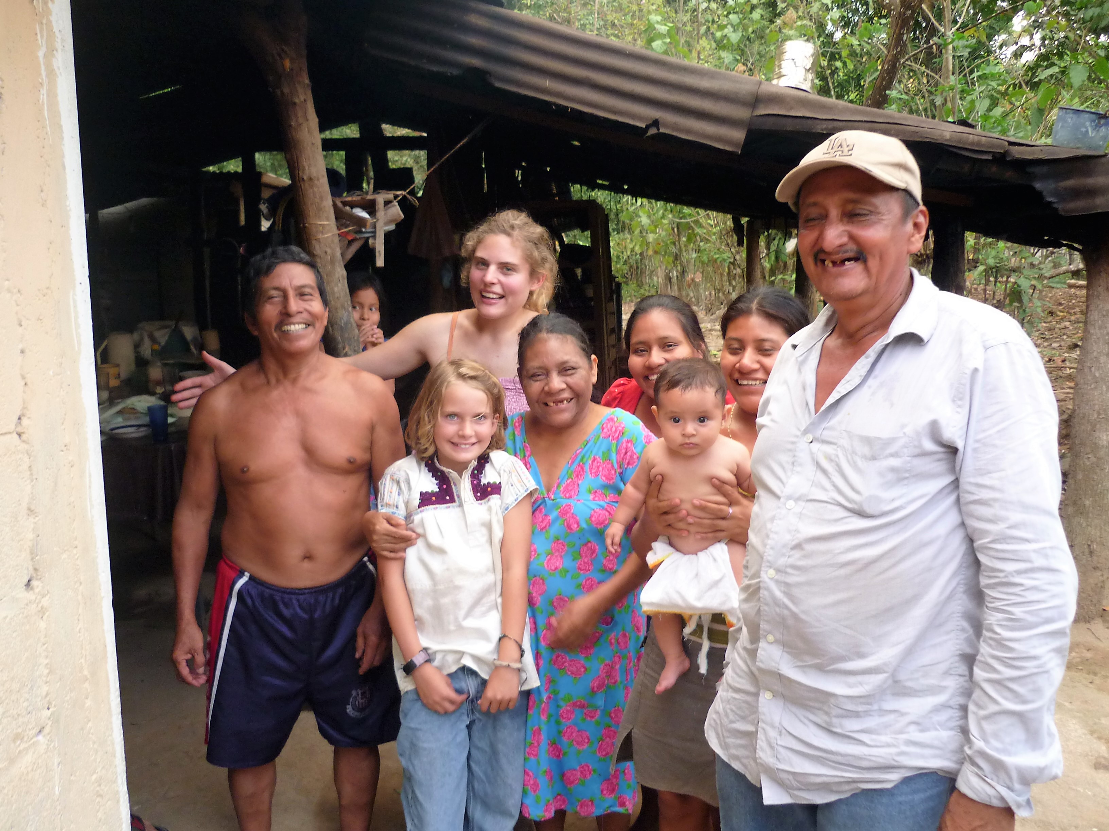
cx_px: 554
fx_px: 1057
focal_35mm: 33
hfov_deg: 55.4
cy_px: 416
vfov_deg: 42.9
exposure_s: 1/30
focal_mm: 5.5
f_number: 2.8
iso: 200
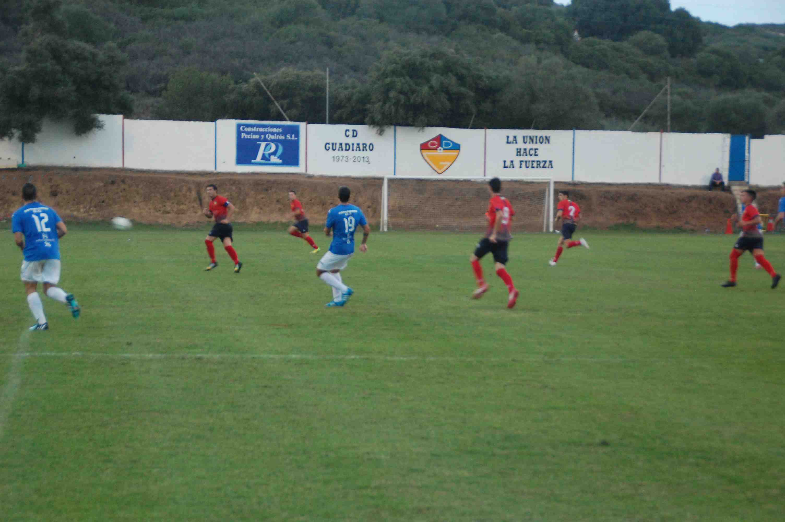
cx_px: 392
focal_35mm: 93
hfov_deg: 21.9
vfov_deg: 14.7
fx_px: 2026
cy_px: 261
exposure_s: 1/60
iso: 800
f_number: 5.3
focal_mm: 62
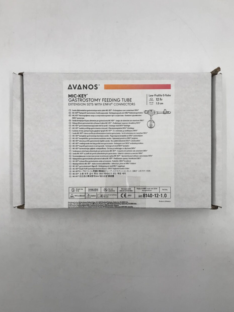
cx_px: 118
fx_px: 270
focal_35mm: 30
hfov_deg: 46.8
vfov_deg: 60.0
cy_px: 153
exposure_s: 1/120
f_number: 1.8
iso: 20
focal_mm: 3.99
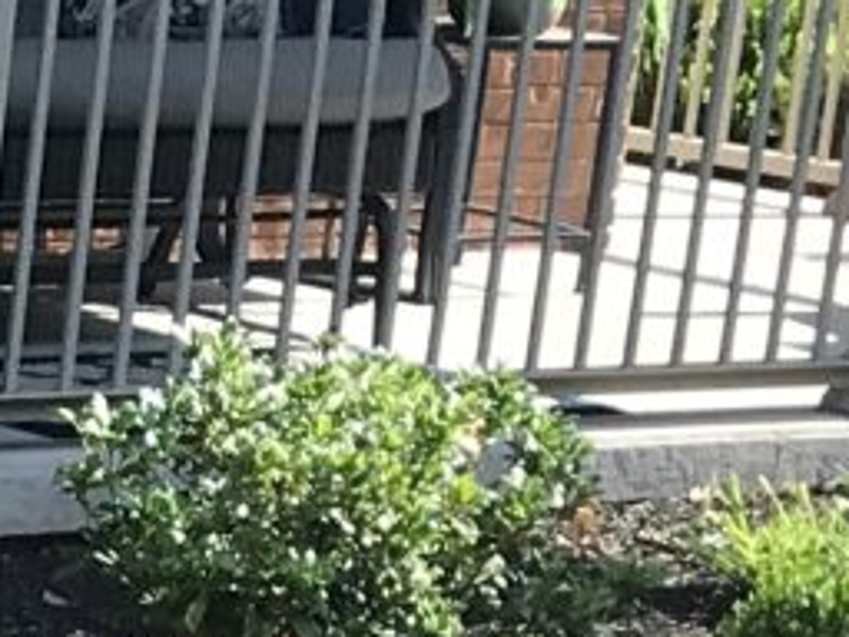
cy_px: 1855
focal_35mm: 224
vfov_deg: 6.2
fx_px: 5494
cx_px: -905
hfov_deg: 8.4
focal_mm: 3.99
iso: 20
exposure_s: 1/595
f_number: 1.8
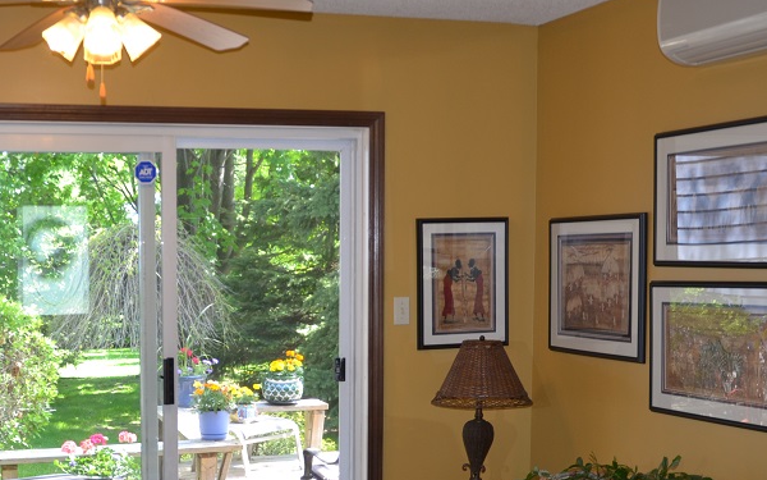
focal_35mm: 55
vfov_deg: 23.2
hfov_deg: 36.5
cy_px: 397
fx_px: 1150
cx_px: 256
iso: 140
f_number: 3.5
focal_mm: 18
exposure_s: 1/30
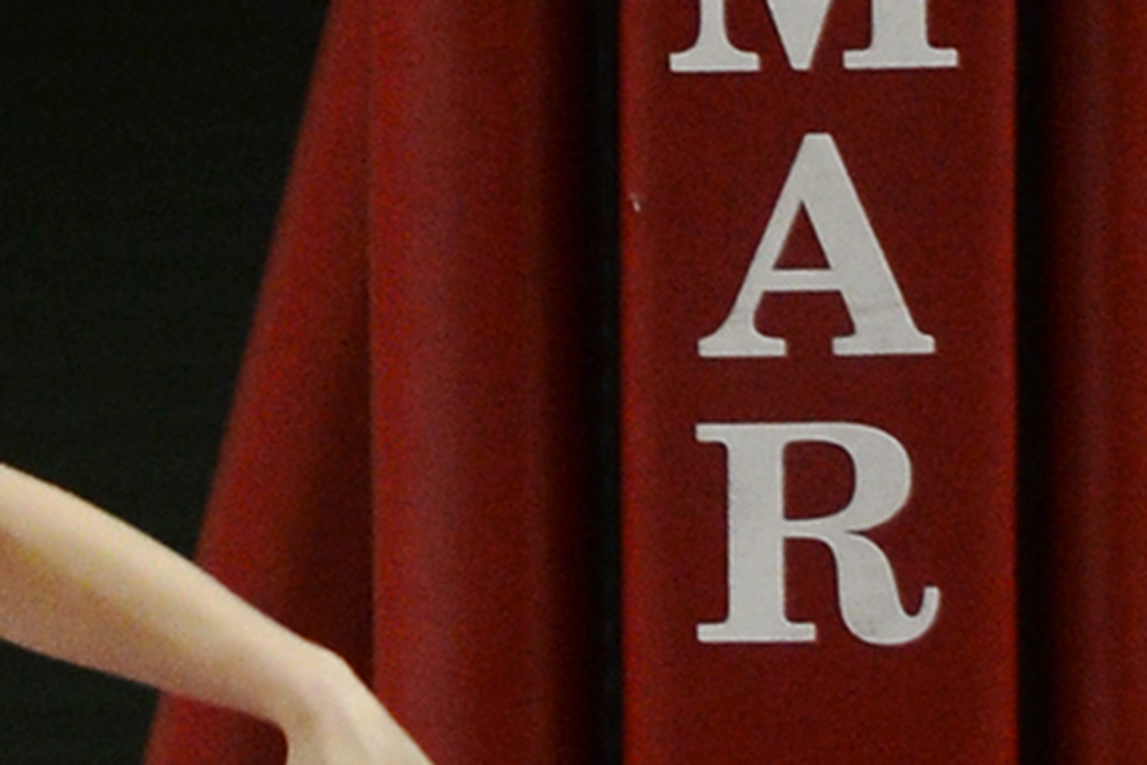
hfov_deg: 2.2
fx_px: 29501
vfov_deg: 1.5
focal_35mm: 926
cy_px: 1329
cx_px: -725
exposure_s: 1/640
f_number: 3.2
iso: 1250
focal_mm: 200
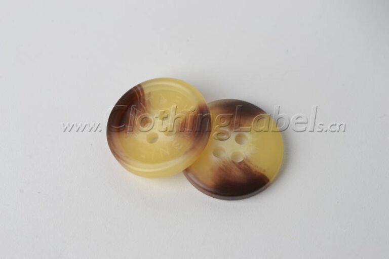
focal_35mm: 82
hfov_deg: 24.6
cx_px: 194
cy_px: 130
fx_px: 891
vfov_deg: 16.6
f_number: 13
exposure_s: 1/80
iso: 100
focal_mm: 55
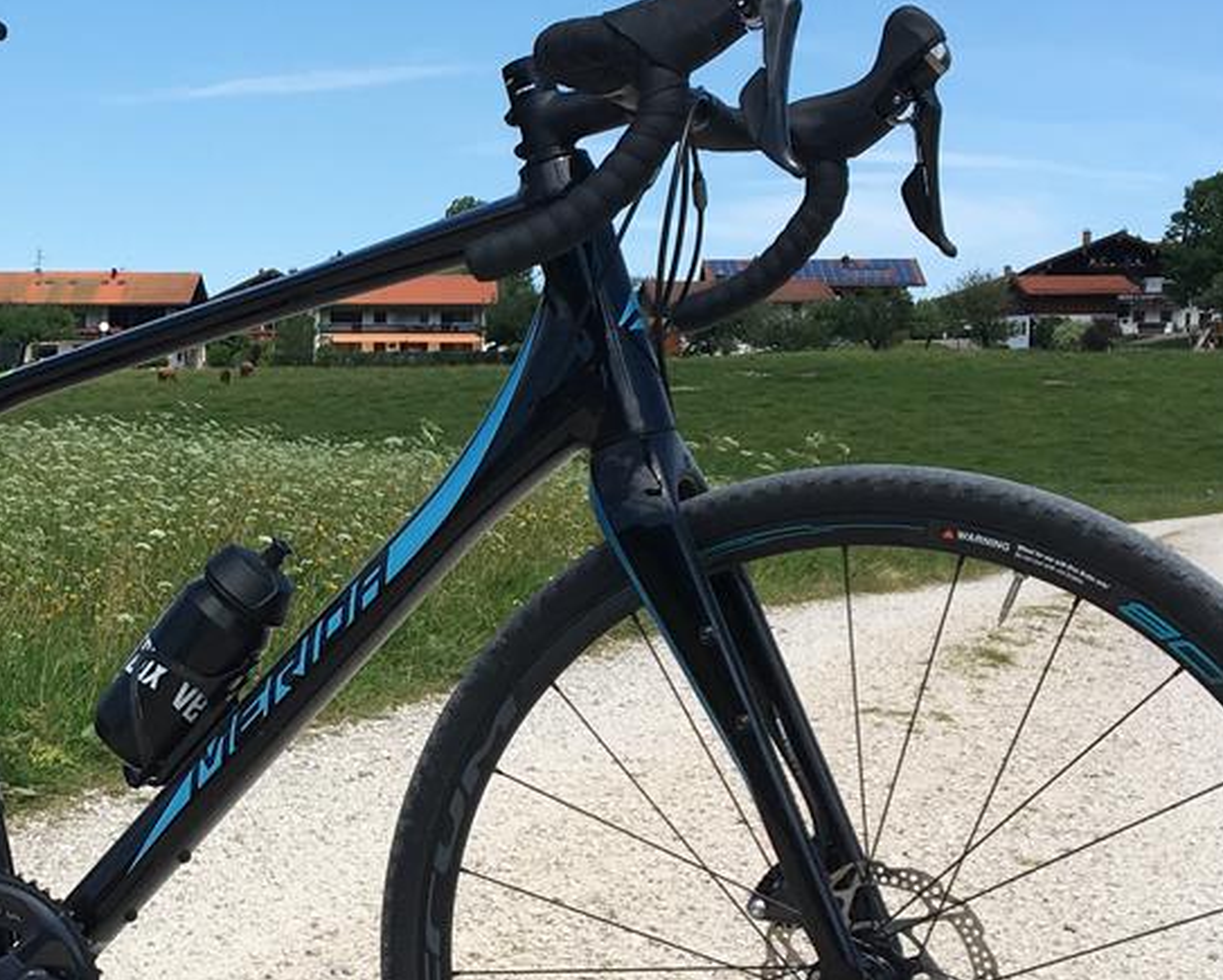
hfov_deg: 24.8
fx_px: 2716
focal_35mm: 75
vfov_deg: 20.4
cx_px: 171
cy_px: 620
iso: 25
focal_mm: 4.2
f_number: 2.2
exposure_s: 1/1399
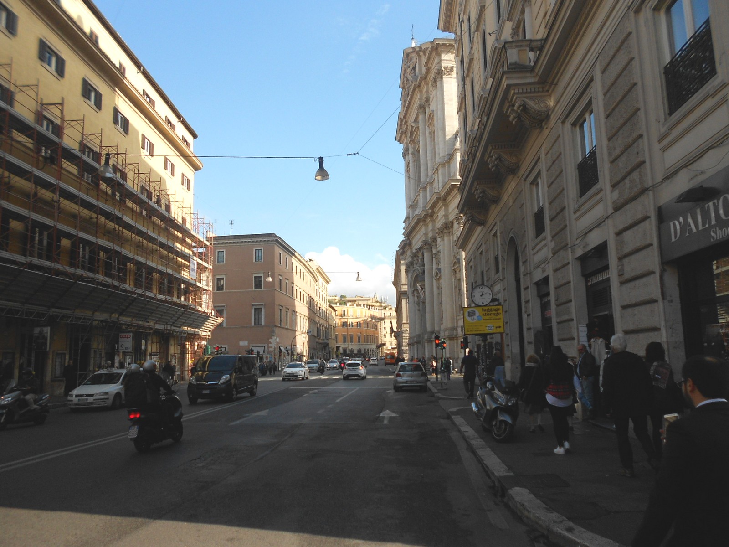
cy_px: 274
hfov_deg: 67.3
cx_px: 364
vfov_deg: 53.1
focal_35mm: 26
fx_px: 548
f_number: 3.2
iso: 80
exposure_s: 1/640
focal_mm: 4.6
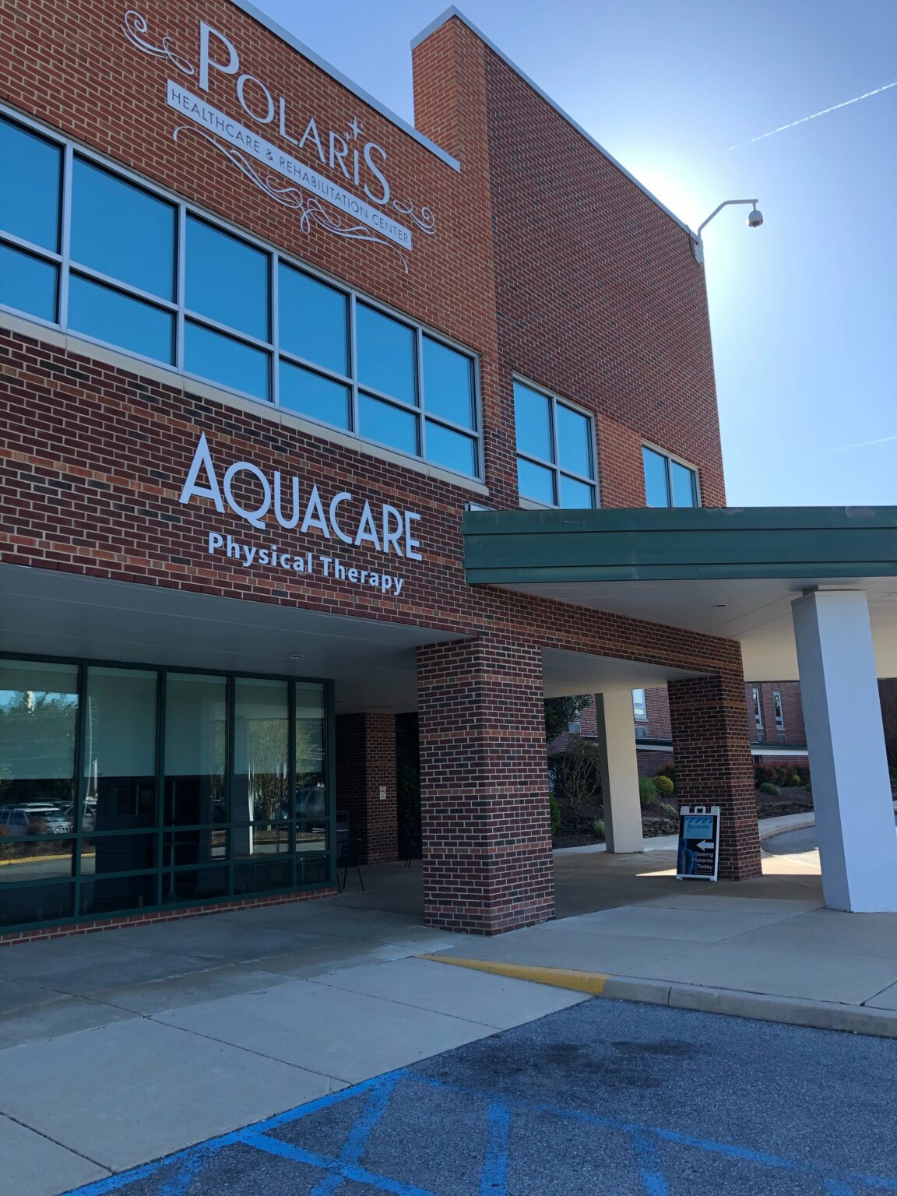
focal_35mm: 28
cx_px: 448
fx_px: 967
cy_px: 598
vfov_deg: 63.4
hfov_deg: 49.7
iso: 20
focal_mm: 3.99
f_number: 1.8
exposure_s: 1/454
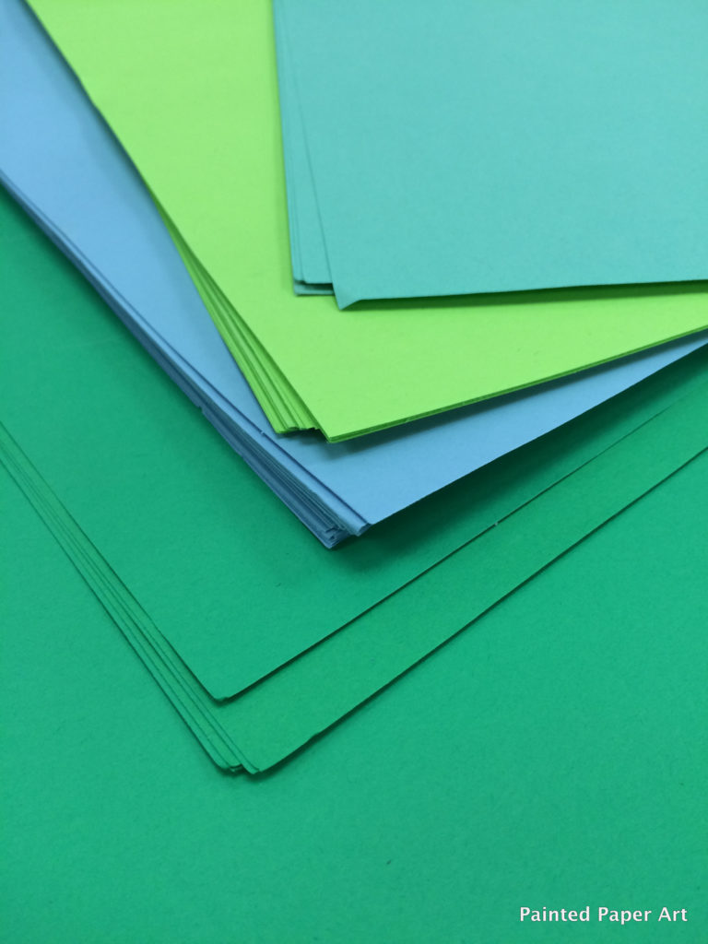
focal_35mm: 29
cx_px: 354
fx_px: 791
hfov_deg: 48.2
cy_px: 472
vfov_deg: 61.7
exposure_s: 1/40
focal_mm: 4.15
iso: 40
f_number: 2.2
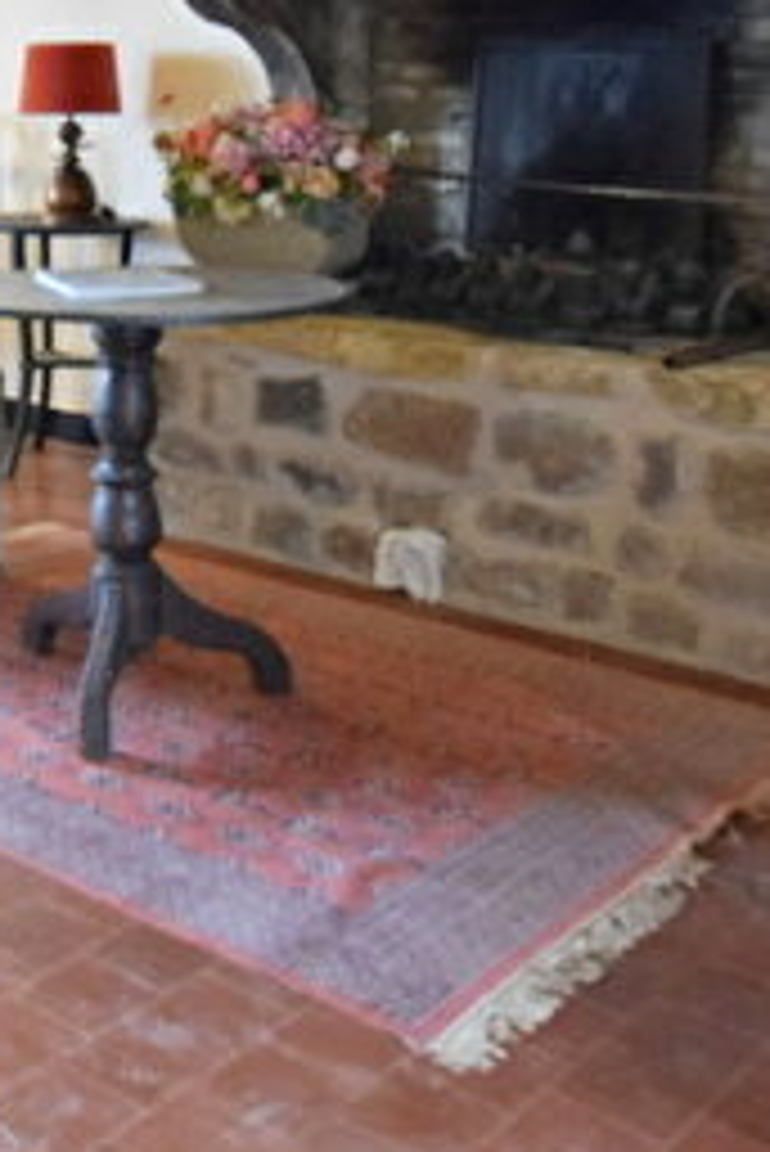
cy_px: 140
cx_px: -68
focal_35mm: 53
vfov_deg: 35.3
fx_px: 1710
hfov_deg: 23.8
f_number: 4.8
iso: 6400
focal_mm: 13
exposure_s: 1/50
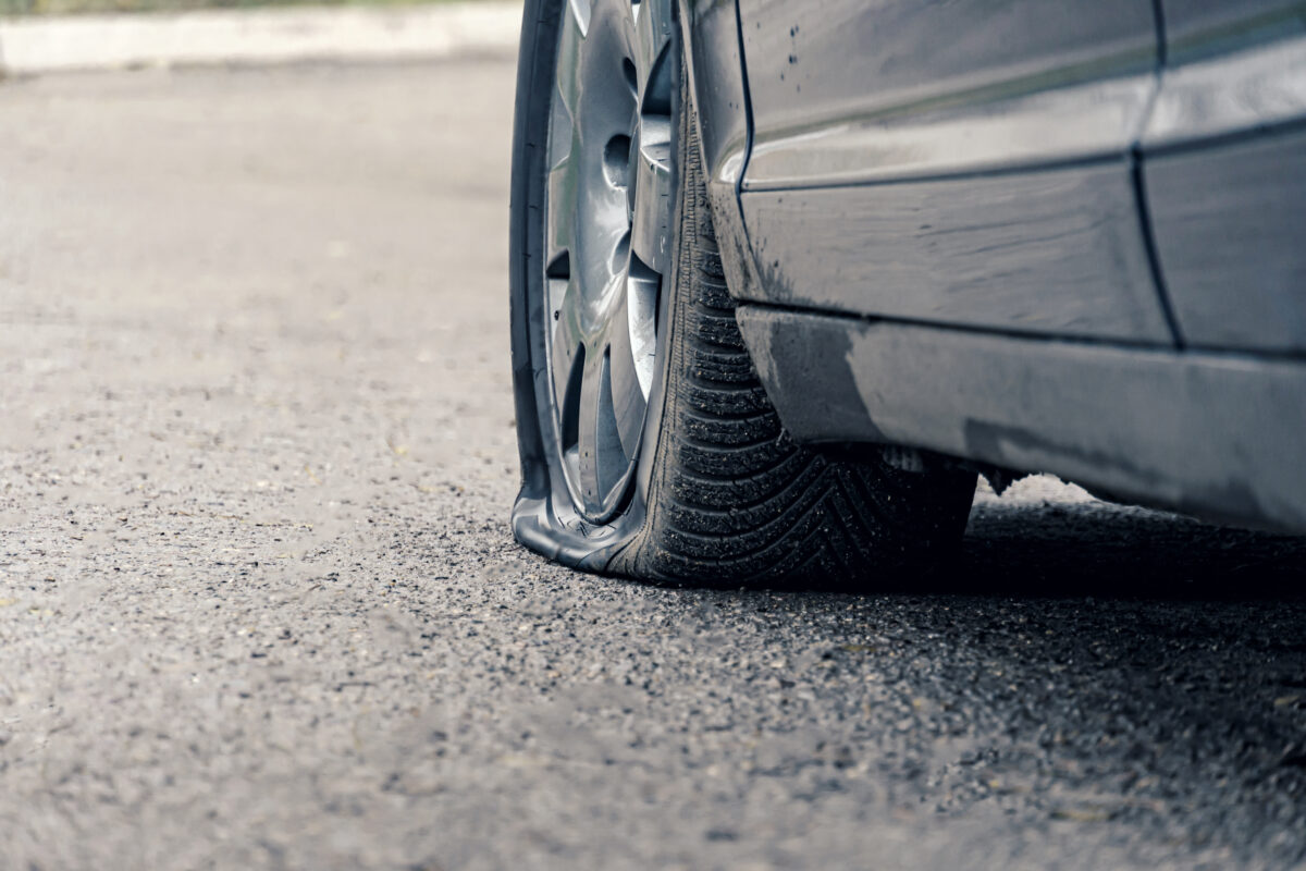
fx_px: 6475
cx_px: 653
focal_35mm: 178
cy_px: 436
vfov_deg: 7.7
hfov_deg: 11.5
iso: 500
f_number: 5.6
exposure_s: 1/60
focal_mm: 119
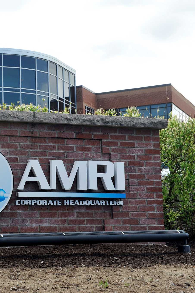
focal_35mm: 68
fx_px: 552
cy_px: 146
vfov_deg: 29.7
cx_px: -11
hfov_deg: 19.3
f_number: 8
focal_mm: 45
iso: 400
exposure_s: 1/400
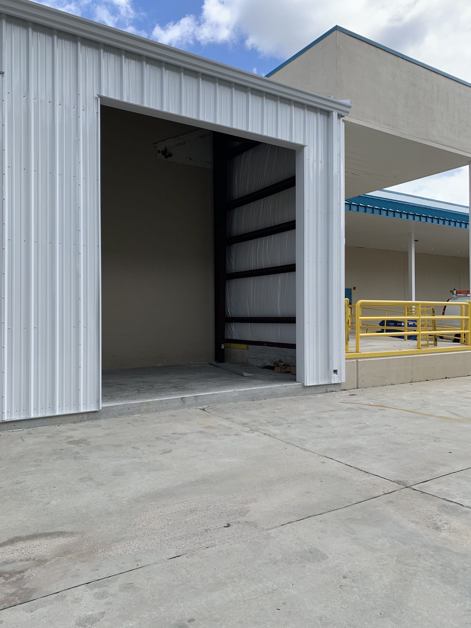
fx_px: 472
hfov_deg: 53.1
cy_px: 314
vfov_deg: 67.3
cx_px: 236
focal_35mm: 26
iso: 25
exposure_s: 1/1065
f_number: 1.8
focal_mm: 4.25
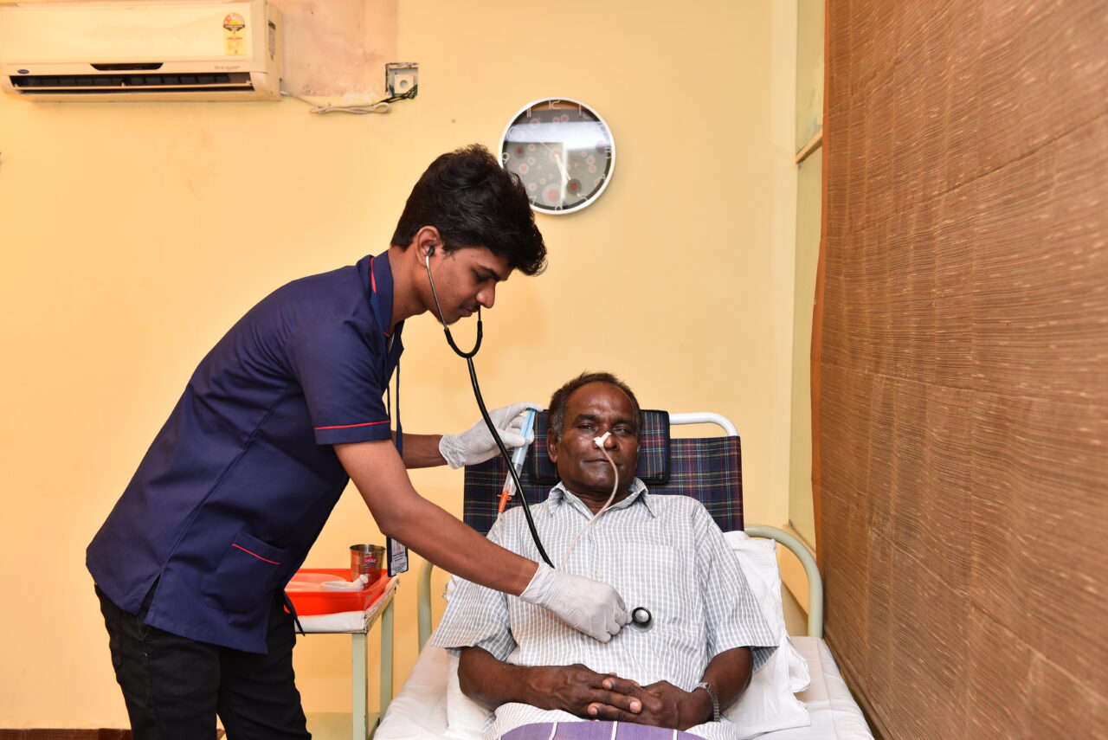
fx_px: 1109
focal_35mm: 36
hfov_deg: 53.1
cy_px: 370
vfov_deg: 36.9
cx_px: 554
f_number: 4.5
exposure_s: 1/125
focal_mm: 36
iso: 320
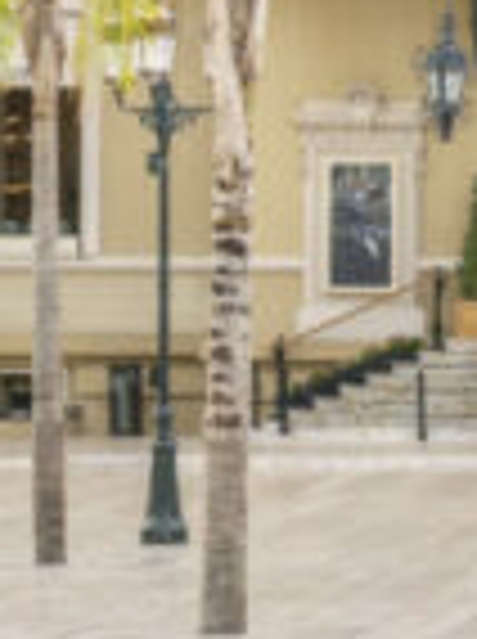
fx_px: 4607
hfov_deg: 5.8
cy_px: 45
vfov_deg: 7.9
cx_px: 1040
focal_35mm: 250
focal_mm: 24
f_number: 5.6
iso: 64
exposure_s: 1/80
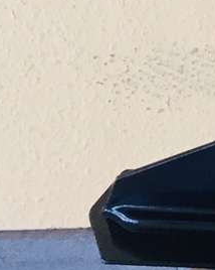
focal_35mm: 213
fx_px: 1696
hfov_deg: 7.0
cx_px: 441
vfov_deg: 8.2
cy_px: -410
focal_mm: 4.15
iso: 50
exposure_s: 1/33
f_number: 2.2
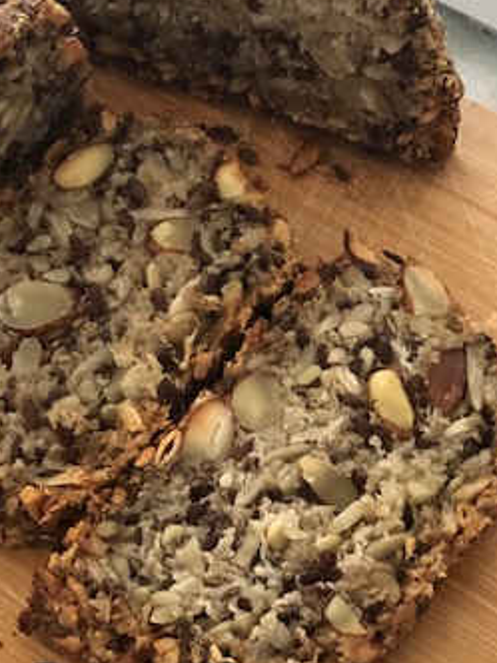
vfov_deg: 17.9
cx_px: 64
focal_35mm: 110
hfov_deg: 13.4
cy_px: 256
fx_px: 2106
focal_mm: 6.6
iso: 320
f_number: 2.8
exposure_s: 1/30
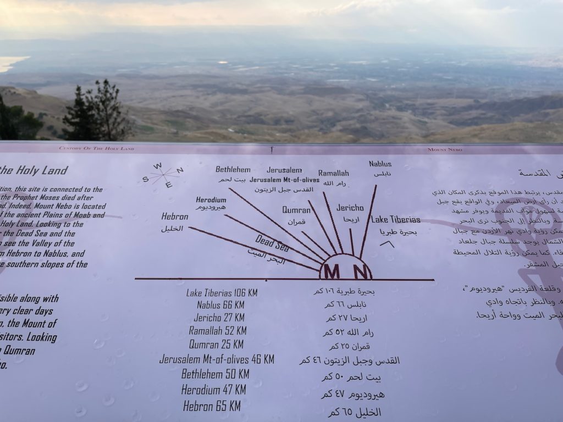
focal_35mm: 26
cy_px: 211
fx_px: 423
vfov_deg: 53.1
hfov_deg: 67.3
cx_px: 282
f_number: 1.6
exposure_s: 1/1689
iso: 32
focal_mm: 5.1
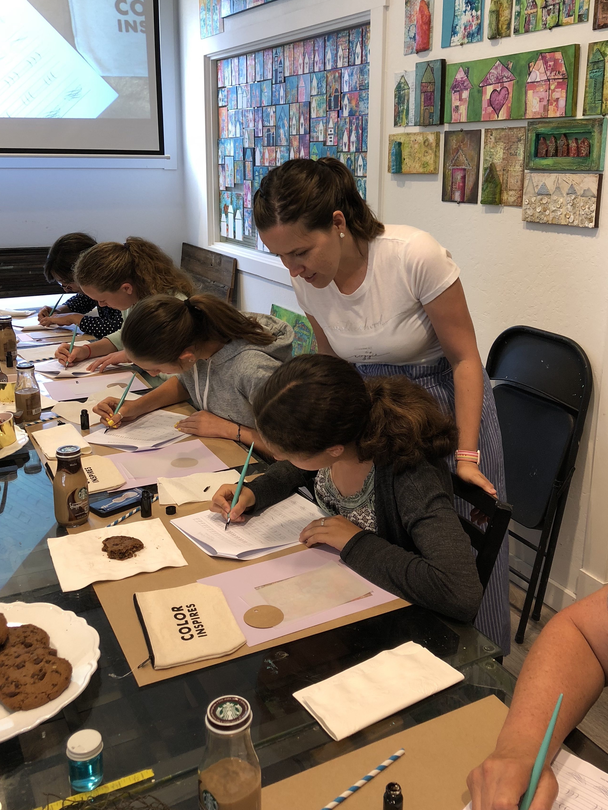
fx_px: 773
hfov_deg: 42.9
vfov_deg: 55.2
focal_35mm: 33
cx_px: 314
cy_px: 349
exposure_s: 1/15
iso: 40
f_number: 1.8
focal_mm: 3.99
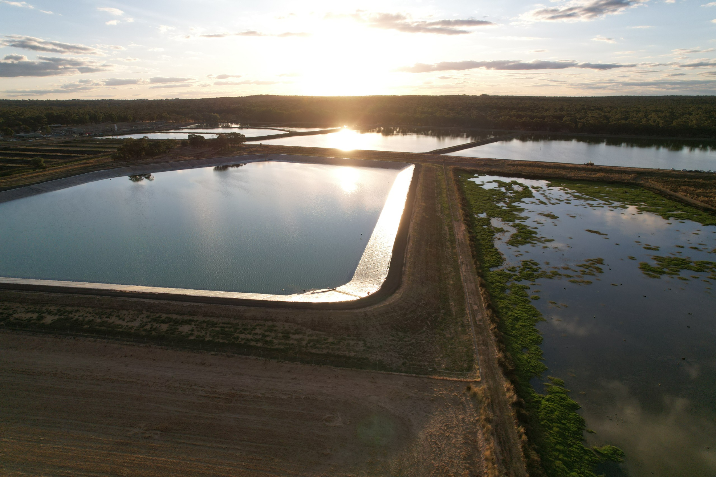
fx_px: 437
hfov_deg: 78.6
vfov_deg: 57.2
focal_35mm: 22
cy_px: 238
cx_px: 358
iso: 100
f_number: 2.8
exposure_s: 1/1500
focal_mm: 8.38
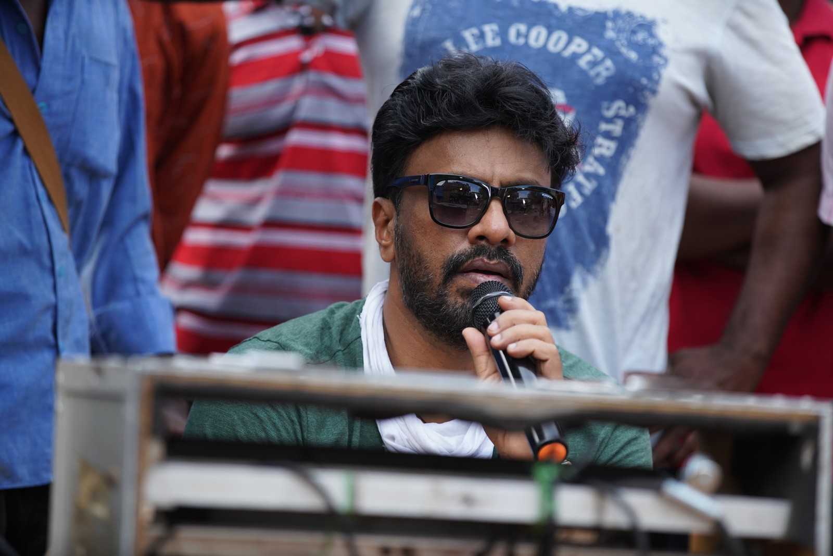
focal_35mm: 190
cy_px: 278
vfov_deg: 7.2
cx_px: 416
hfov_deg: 10.8
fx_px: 4396
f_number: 3.2
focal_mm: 190
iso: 250
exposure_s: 1/320
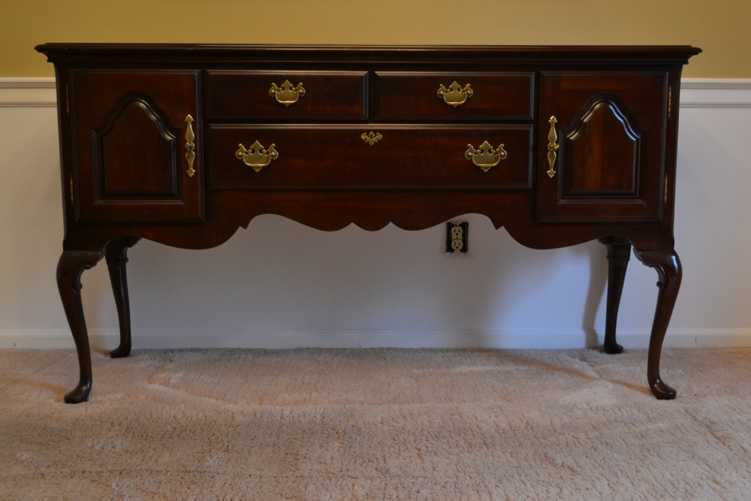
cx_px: 376
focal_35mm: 39
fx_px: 814
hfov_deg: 49.5
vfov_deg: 34.2
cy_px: 250
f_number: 6.3
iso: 1250
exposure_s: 1/20
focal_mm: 26
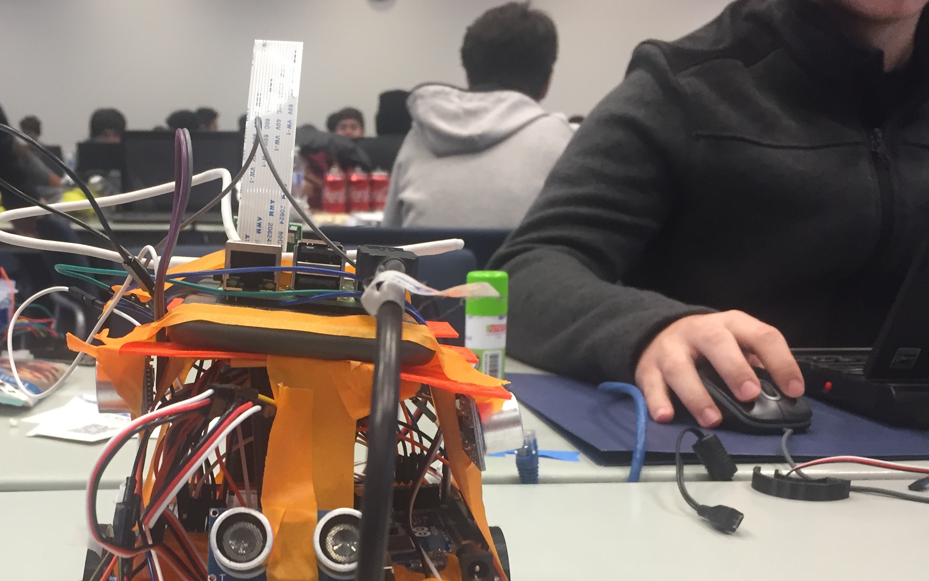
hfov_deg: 43.8
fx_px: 1139
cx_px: 317
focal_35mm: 45
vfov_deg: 27.8
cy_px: 498
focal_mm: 4.15
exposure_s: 1/30
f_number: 2.2
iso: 80
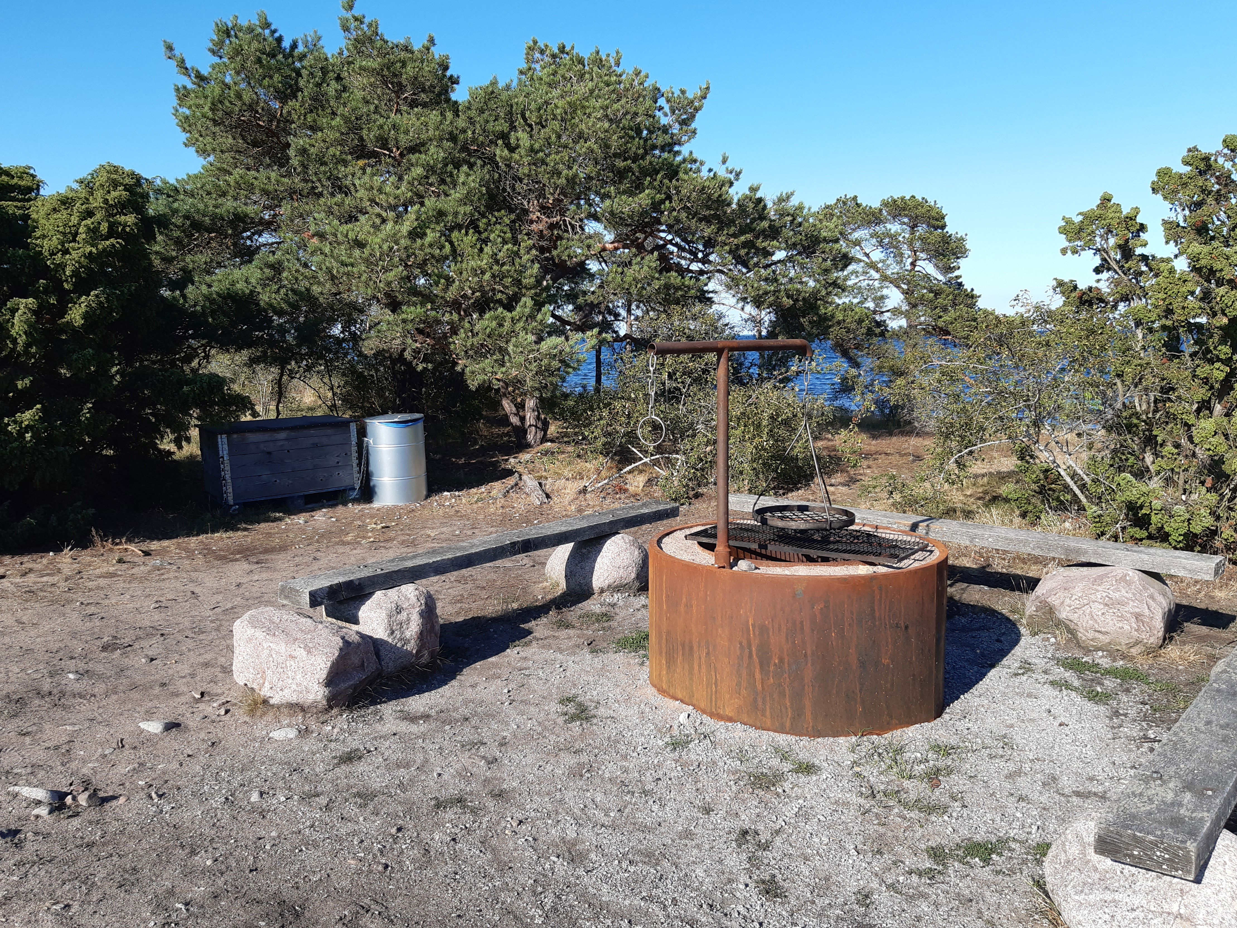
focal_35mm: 27
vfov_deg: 51.4
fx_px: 965
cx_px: 607
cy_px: 468
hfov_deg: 65.3
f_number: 1.7
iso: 40
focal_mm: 3.92
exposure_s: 1/1266
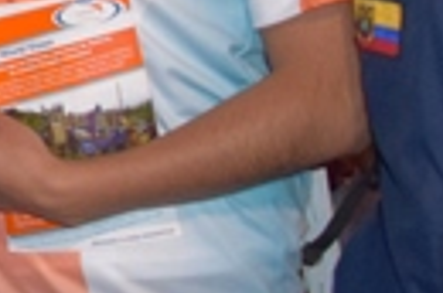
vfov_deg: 10.4
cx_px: -525
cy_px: -208
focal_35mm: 125
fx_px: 1534
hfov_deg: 13.4
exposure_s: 1/60
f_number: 3.5
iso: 2800
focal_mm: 18
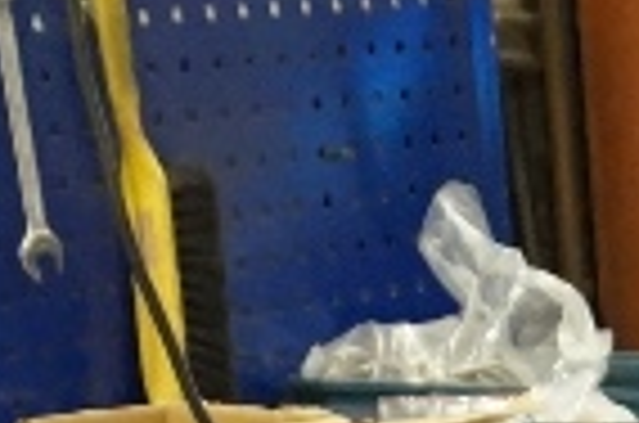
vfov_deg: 5.8
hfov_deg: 9.1
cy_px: 1375
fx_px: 3843
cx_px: 1174
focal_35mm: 217
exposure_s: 1/160
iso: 3200
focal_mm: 20
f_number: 4
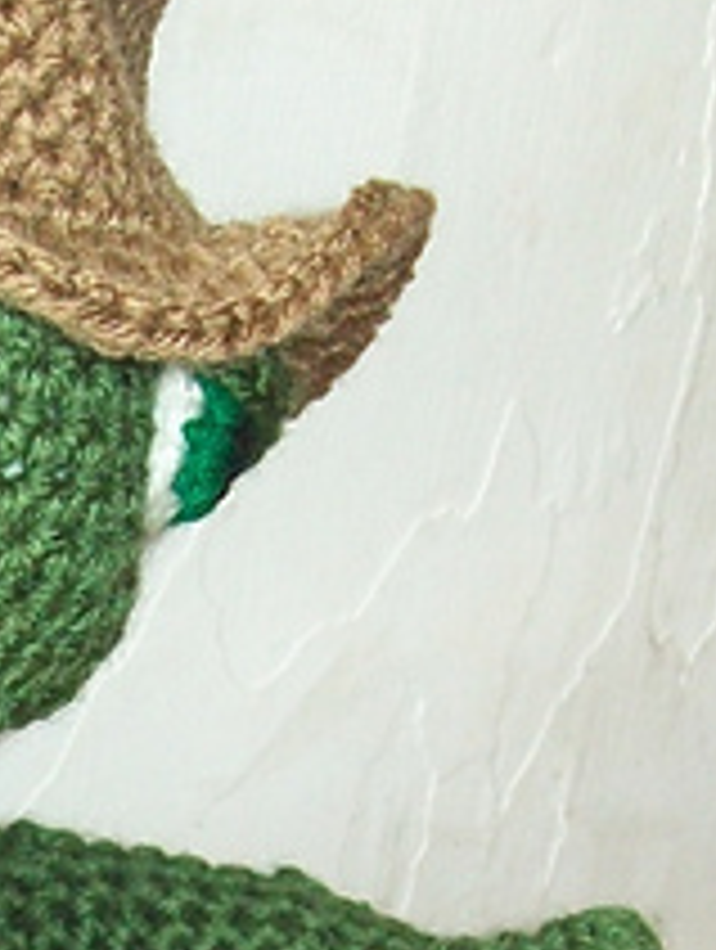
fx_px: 2997
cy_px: 1054
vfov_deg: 17.4
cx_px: -158
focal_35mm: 109
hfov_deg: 13.2
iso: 160
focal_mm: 6
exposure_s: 1/60
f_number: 2.7
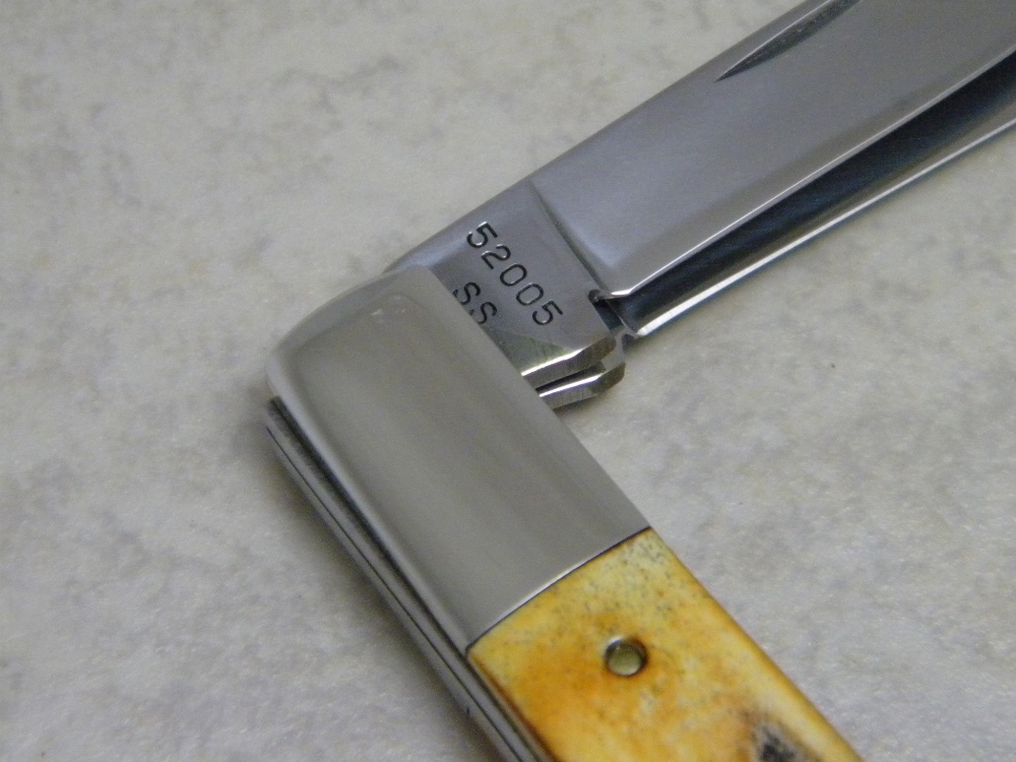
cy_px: 381
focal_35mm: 148
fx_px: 4344
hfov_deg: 13.3
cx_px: 508
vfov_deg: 10.0
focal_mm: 26.8
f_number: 5
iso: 800
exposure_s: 1/38.8
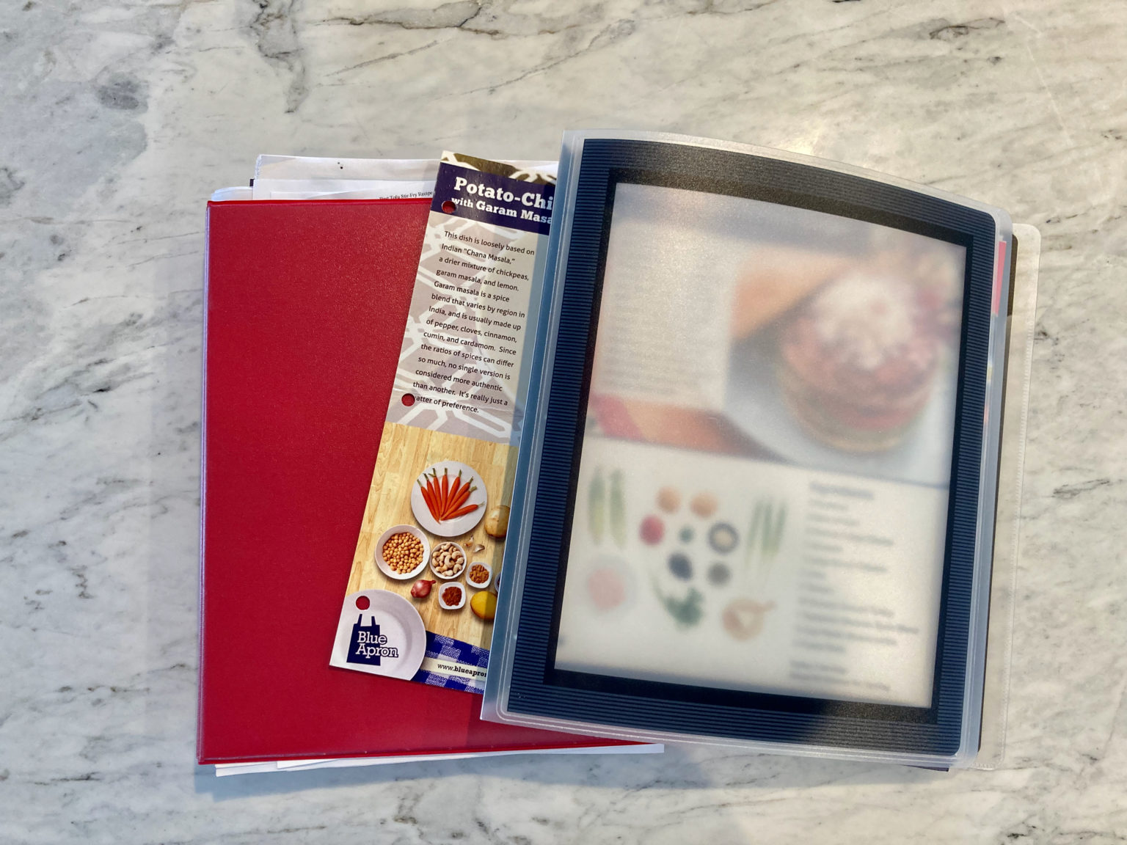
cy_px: 422
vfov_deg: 49.7
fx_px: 912
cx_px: 564
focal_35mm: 28
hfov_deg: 63.4
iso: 80
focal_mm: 3.99
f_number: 1.8
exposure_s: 1/60
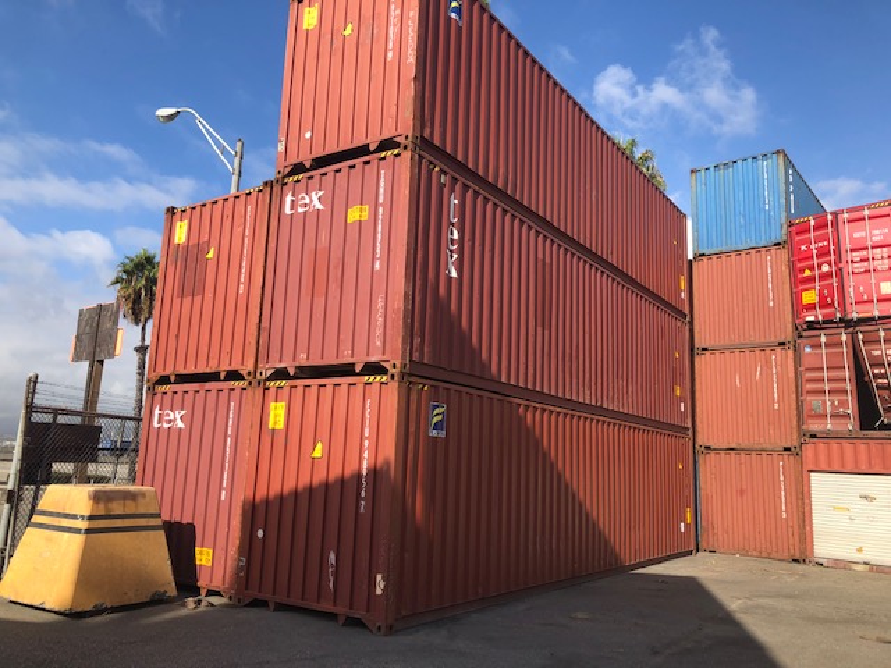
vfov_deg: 49.7
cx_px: 446
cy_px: 334
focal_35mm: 28
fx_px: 721
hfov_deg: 63.4
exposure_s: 1/1429
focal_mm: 3.99
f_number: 1.8
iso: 20
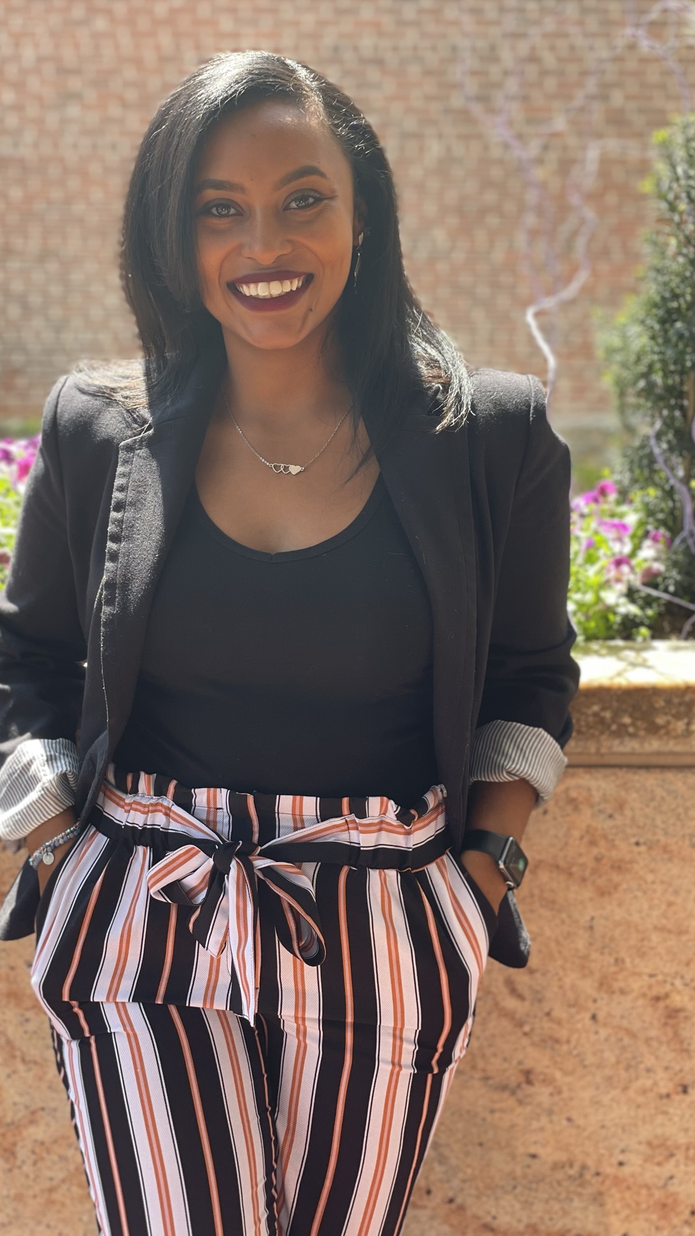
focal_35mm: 57
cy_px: 620
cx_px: 287
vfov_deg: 36.6
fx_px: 1868
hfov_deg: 21.1
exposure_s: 1/122
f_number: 2
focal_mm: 6
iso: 32
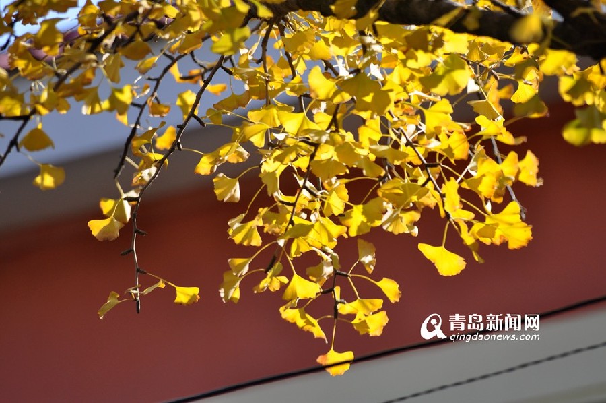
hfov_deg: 4.6
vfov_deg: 3.0
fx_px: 7567
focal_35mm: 450
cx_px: 303
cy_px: 202
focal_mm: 300
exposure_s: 1/1000
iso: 400
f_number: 4.5
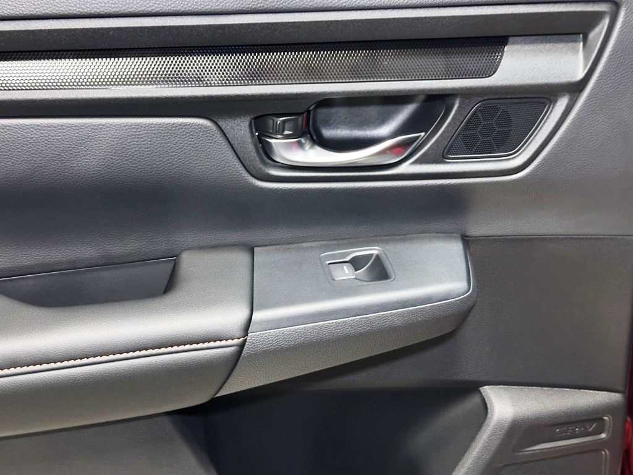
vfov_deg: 30.3
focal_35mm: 48
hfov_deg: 39.7
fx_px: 878
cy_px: 238
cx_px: 316
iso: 640
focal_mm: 6.86
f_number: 1.78
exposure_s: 1/30
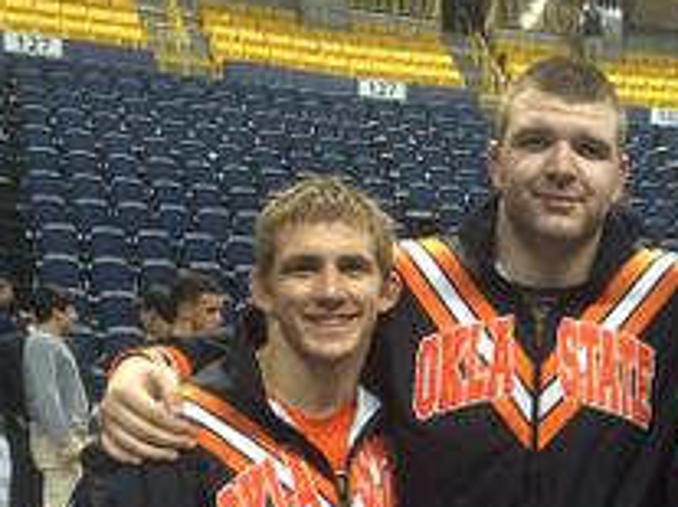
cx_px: 593
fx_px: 1096
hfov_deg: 32.8
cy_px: 471
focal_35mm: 56
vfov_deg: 25.2
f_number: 2.2
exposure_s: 1/30
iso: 125
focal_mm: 4.15
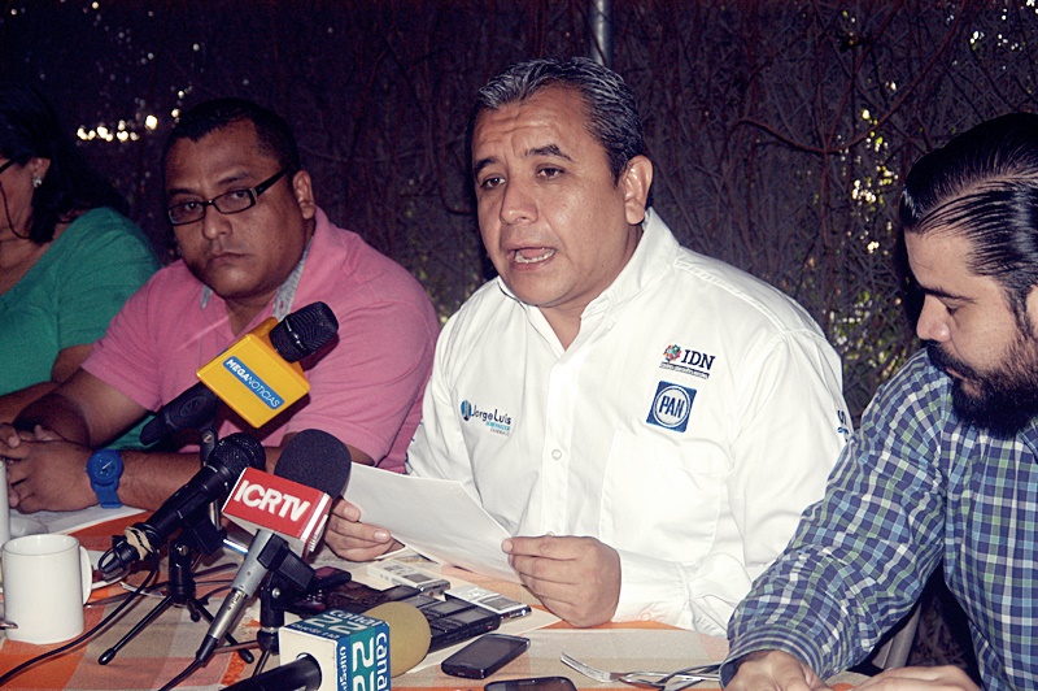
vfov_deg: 18.9
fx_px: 2074
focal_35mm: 72
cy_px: 346
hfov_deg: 28.1
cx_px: 519
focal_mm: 48
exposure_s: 1/160
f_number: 4.2
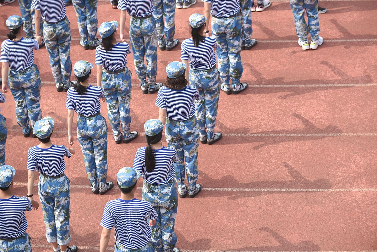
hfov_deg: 13.7
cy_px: 126
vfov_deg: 9.2
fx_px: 1571
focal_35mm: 150
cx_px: 188
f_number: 5
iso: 250
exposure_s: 1/640
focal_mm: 150
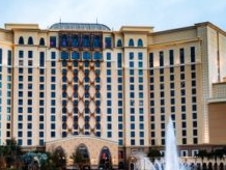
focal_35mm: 74
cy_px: 104
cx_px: 86
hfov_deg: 26.2
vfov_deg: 19.9
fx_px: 484
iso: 320
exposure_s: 1/250
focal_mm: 35
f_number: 1.8
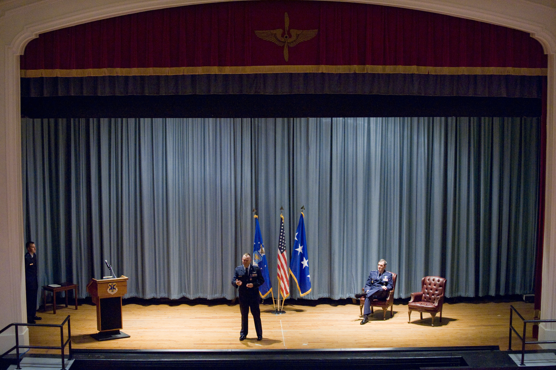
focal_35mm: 70
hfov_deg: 28.9
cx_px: 278
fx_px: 1080
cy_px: 185
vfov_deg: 19.4
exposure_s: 1/40
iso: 6400
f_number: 4
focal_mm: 70
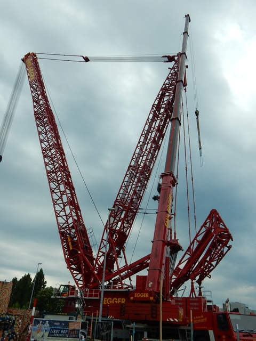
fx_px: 296
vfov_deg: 60.0
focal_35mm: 30
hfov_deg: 46.8
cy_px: 170
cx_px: 128
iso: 125
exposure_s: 1/1250
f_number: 4
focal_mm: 5.4
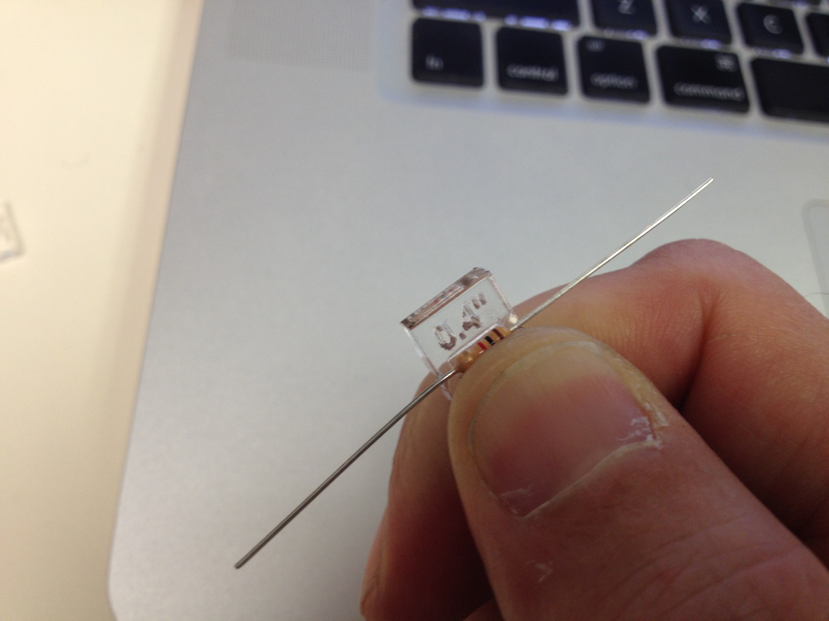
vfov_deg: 40.7
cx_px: 414
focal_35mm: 35
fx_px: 838
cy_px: 310
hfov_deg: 52.6
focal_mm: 4.28
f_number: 2.4
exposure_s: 1/20
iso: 80
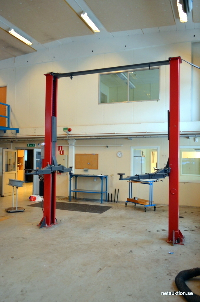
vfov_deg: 62.0
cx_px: 100
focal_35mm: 30
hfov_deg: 43.5
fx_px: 251
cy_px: 151
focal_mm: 20
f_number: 4
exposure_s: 1/60
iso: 800
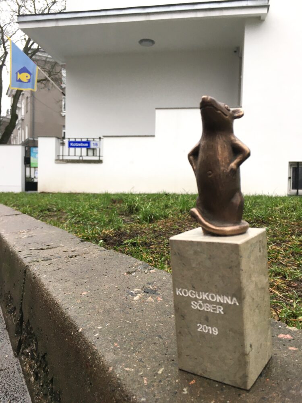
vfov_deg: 61.7
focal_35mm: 29
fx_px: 337
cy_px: 202
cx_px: 151
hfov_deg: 48.2
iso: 32
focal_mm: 4.15
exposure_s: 1/33
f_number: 2.2
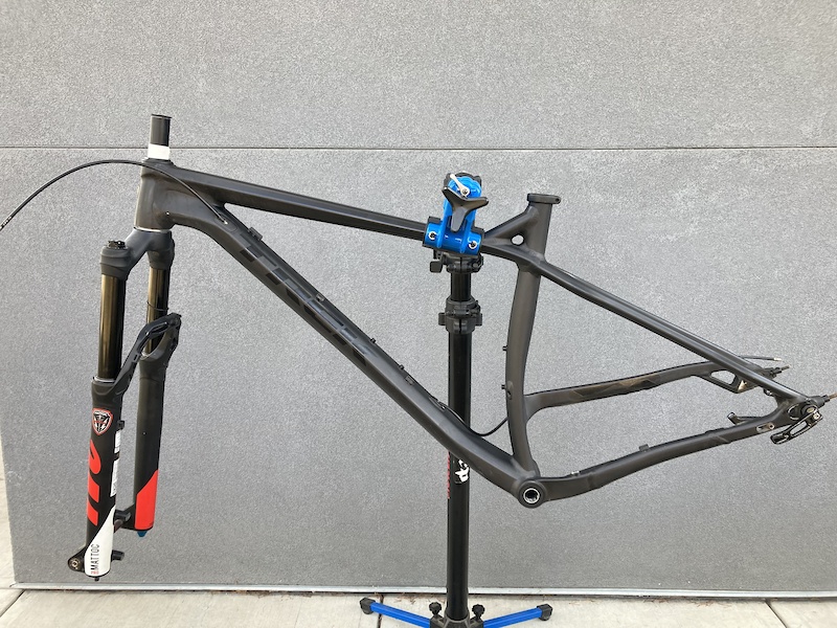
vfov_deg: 49.7
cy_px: 314
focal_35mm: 28
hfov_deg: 63.4
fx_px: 677
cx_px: 418
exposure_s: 1/121
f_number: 1.8
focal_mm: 3.99
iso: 40
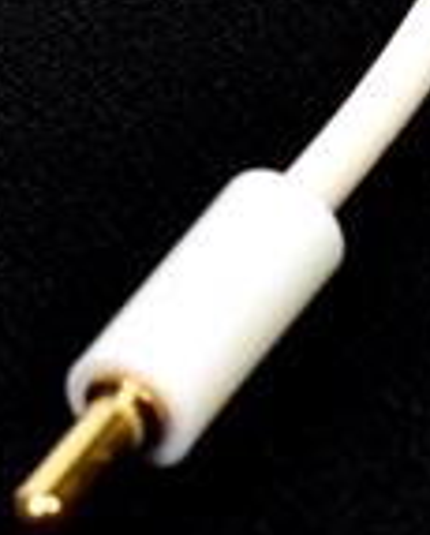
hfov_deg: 4.8
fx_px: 5137
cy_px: 247
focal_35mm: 324
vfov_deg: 6.0
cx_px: 198
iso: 200
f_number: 13
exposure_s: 1/200
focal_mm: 55
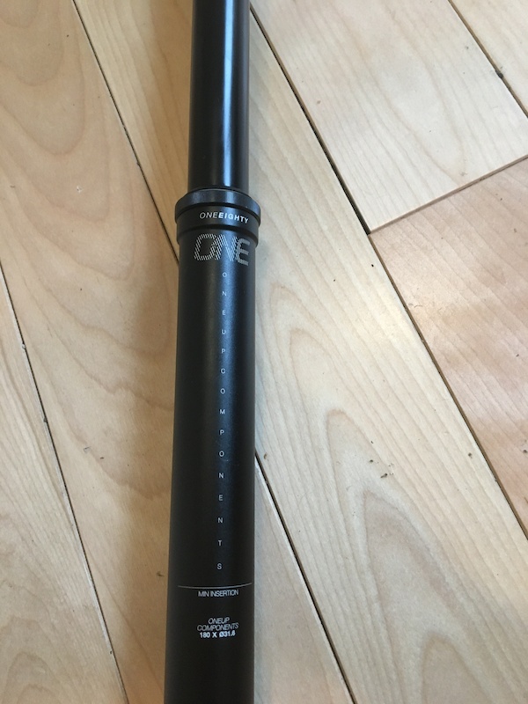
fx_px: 590
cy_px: 352
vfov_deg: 61.7
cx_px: 264
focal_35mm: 29
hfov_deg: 48.2
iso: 125
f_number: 2.2
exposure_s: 1/30
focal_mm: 4.15
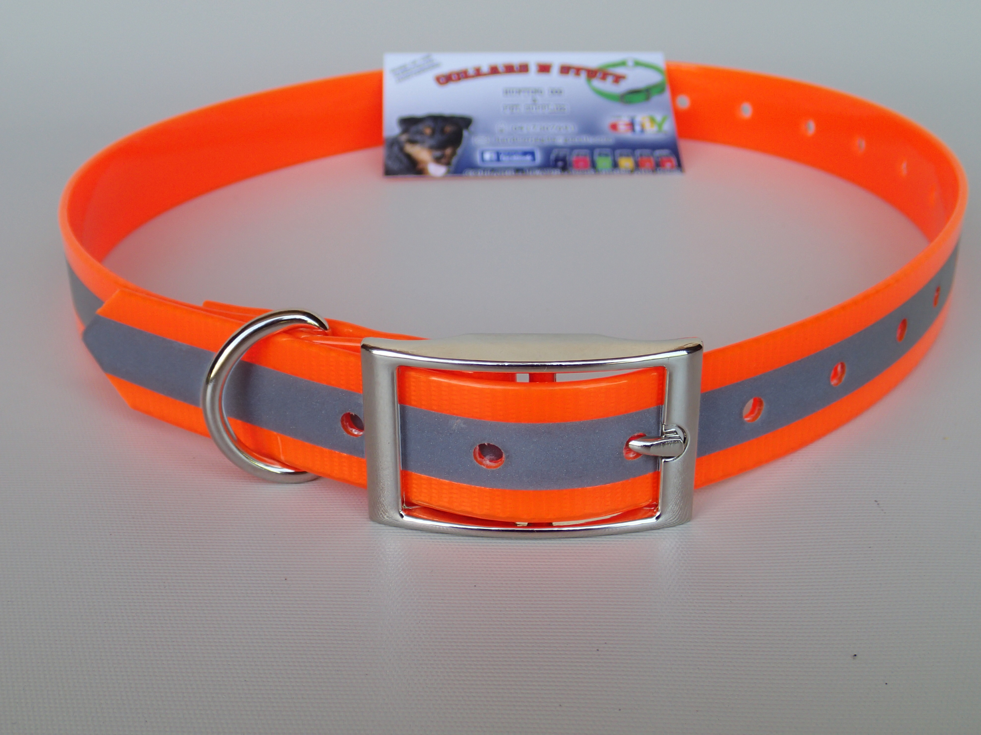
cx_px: 490
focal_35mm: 43
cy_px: 368
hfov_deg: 43.9
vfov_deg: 33.6
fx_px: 1219
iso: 100
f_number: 4
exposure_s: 1/100
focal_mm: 7.86
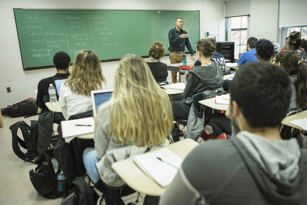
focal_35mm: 30
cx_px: 154
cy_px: 102
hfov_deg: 61.9
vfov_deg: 43.7
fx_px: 256
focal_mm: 30
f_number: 2.8
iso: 1250
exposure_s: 1/125
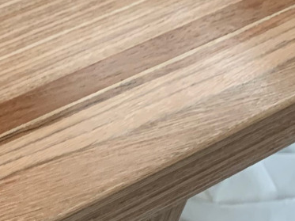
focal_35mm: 134
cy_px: 186
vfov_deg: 11.0
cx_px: -221
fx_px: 1141
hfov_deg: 13.4
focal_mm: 4.25
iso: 125
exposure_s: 1/60
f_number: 1.8
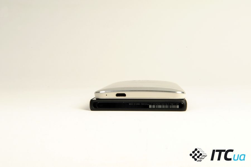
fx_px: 418
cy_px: 84
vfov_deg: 22.5
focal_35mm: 60
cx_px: 126
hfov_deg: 33.4
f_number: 20
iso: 200
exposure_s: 1/100
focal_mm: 40
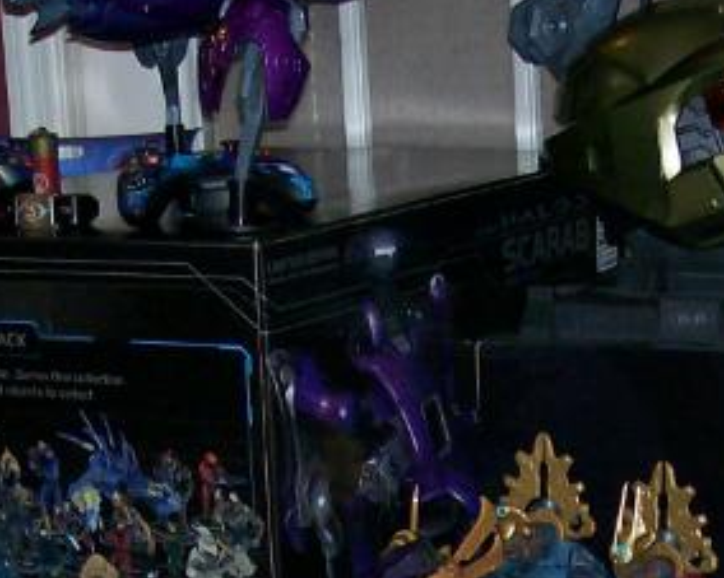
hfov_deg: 15.4
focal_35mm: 125
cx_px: 375
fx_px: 2678
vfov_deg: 11.9
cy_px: 774
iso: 140
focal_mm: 6
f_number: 2.7
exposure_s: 1/64
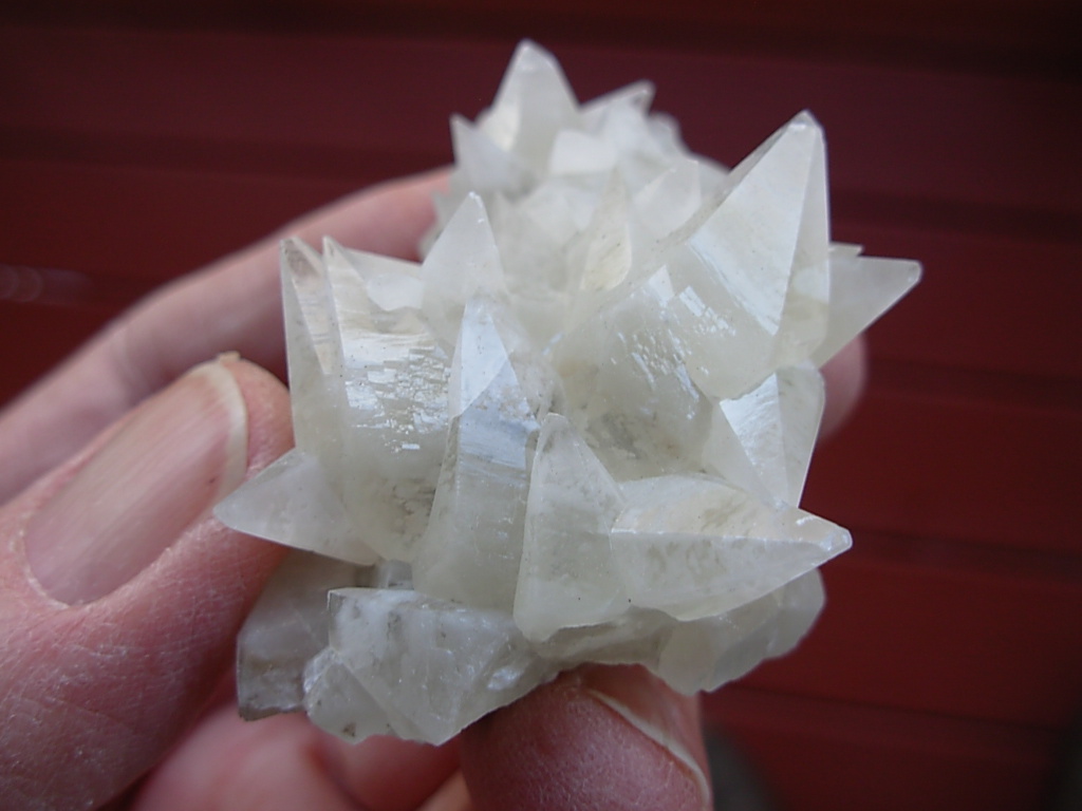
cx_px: 541
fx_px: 1188
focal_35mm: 38
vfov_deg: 37.7
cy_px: 406
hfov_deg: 49.0
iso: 50
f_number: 2.9
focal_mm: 6.3
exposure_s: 1/93.2
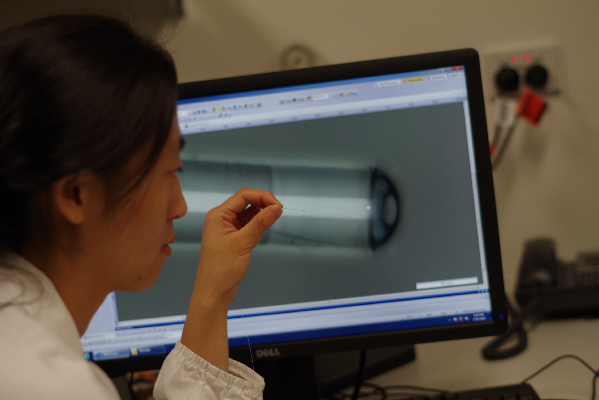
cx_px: 300
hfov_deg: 27.0
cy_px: 200
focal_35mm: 75
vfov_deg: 18.2
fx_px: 1248
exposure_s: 1/160
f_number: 2.2
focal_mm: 50
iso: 200
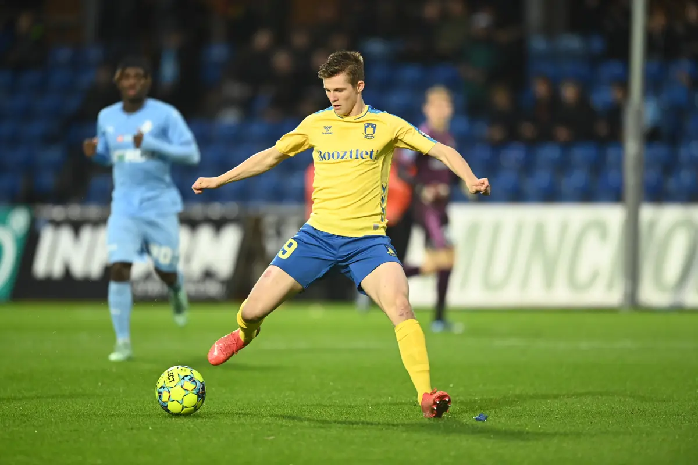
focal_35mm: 400
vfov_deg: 3.4
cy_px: 232
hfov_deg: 5.2
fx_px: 7755
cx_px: 349
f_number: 2.8
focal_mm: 400
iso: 3200
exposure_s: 1/2000
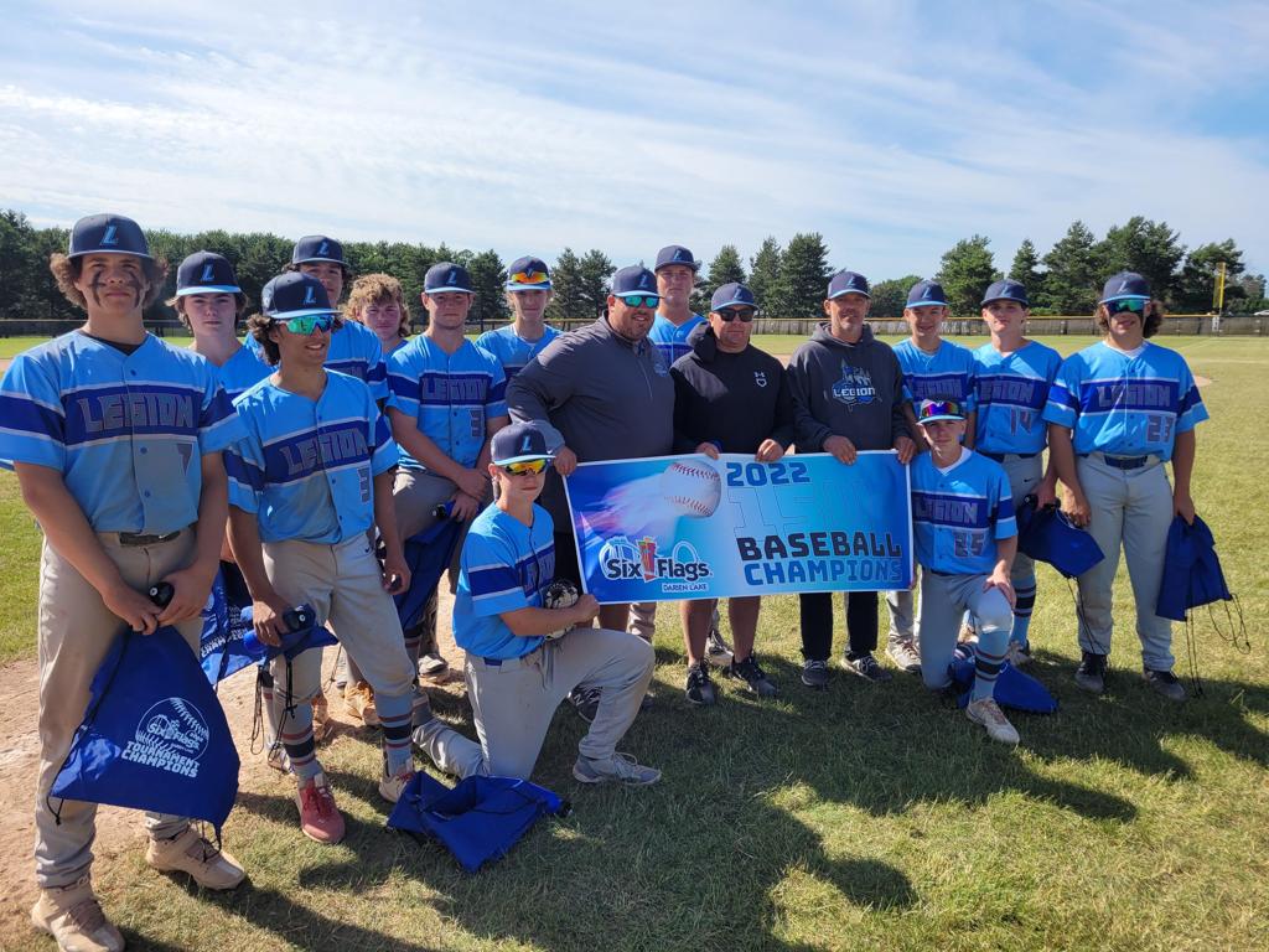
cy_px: 476
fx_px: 953
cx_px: 634
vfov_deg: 53.1
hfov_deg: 67.3
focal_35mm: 26
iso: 40
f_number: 1.8
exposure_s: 1/2169
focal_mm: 5.4
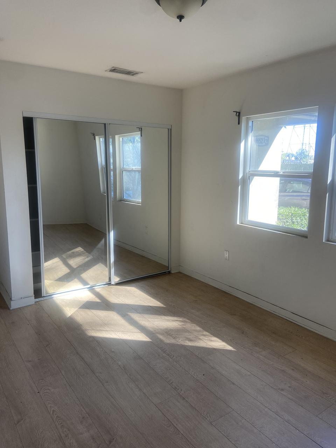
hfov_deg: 53.1
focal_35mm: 26
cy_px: 224
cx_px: 168
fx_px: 336
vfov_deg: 67.3
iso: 64
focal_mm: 4.25
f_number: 1.8
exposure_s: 1/121
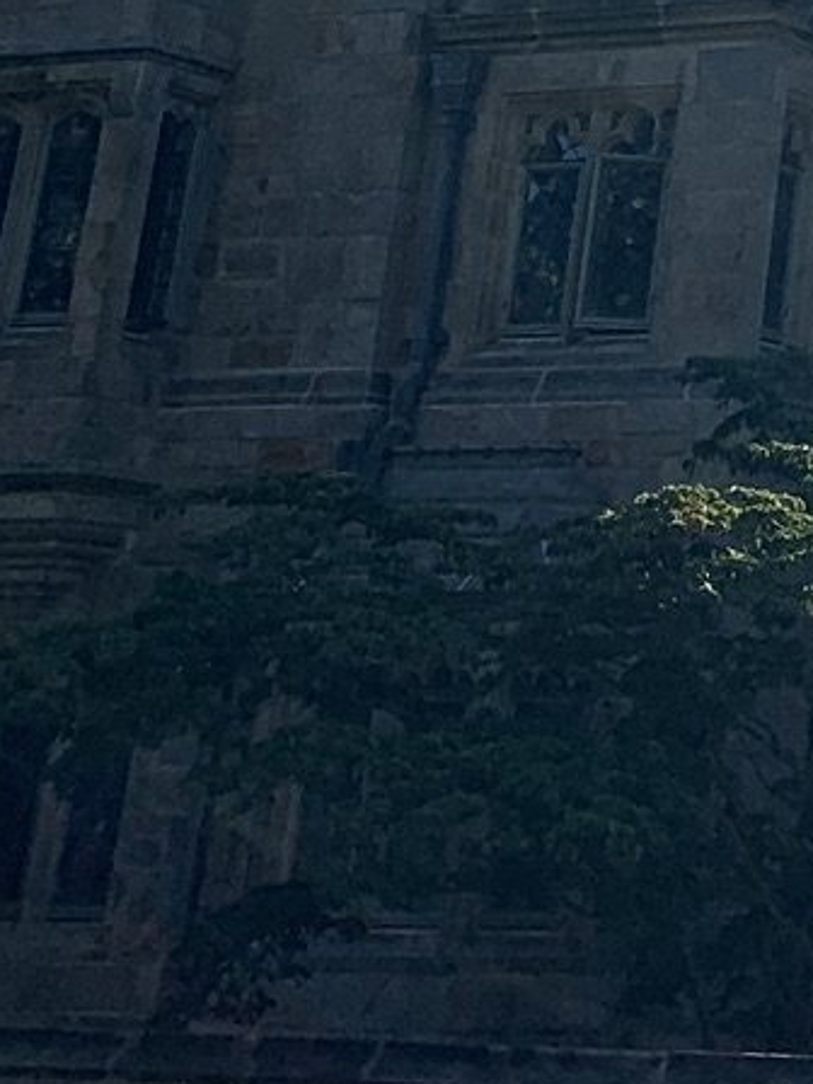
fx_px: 3633
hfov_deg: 11.6
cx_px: 1561
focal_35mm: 116
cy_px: -818
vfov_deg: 14.9
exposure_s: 1/2994
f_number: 1.8
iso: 25
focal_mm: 4.25
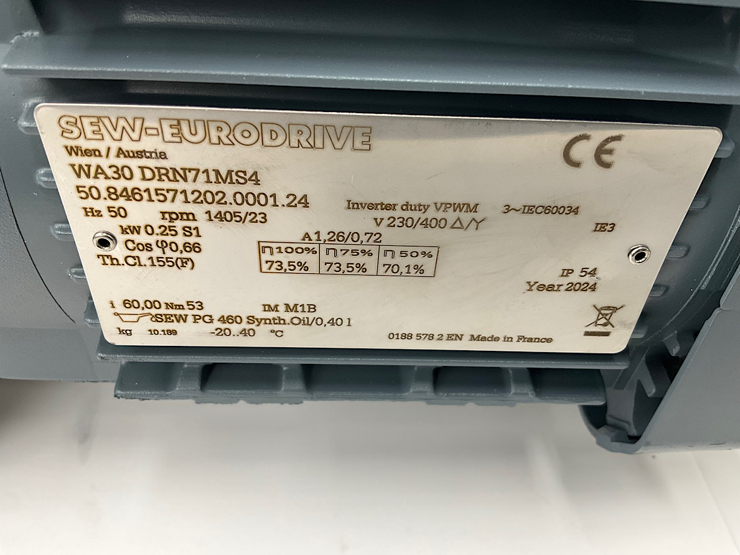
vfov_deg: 48.2
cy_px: 278
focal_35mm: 29
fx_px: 620
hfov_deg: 61.7
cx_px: 370
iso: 50
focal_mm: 3
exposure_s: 1/50
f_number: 1.8
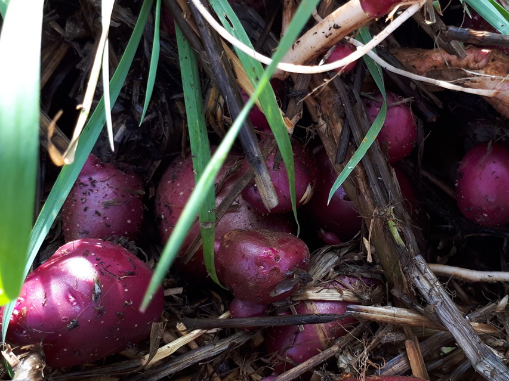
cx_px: 344
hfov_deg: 48.1
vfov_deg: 37.7
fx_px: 559
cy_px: 176
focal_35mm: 38
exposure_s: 1/138
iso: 40
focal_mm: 3.6
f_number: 1.9
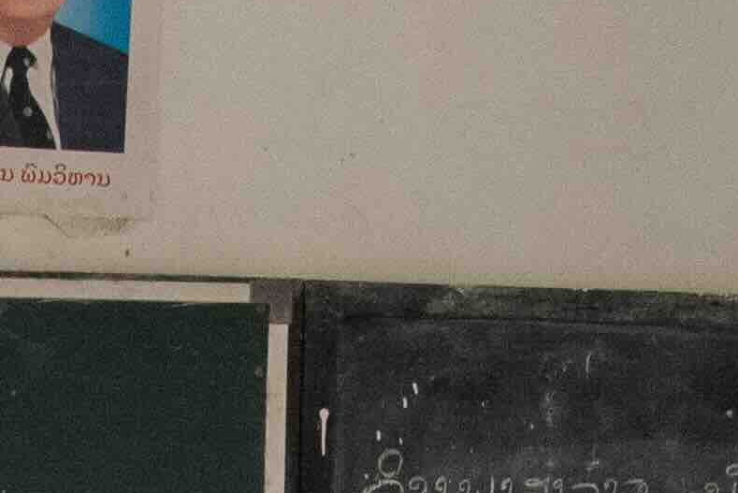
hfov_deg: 11.0
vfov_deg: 7.2
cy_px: 1074
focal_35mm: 183
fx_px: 3753
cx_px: -165
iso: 4500
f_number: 6.3
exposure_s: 1/200
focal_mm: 24
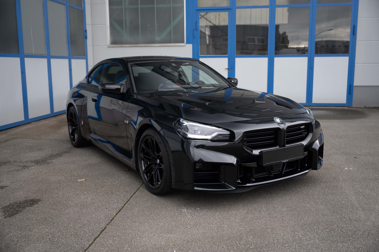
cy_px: 126
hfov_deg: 54.5
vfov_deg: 37.8
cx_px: 190
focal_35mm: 35
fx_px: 368
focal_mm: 35
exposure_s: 1/125
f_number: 2.8
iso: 400
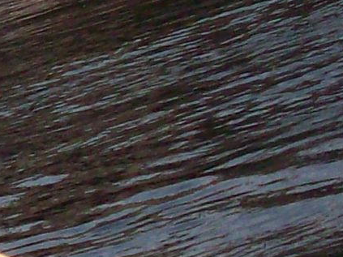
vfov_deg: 7.1
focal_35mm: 210
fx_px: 2080
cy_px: 101
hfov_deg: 8.6
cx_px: -485
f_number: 5.6
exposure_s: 1/746
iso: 200
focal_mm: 6.2
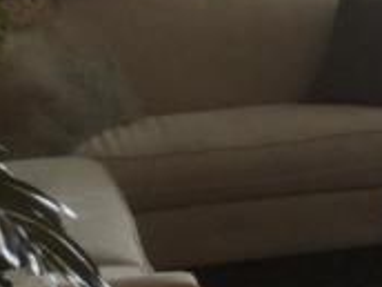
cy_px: -73
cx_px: 911
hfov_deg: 11.1
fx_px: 1666
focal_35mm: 151
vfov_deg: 9.7
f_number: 2.4
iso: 32
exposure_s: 1/60
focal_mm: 3.3
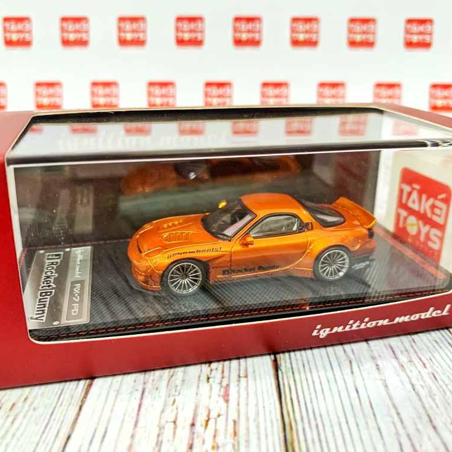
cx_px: 227
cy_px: 226
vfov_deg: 52.5
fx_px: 458
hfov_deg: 52.5
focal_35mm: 31
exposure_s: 1/38
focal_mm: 4.25
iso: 400
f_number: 1.8
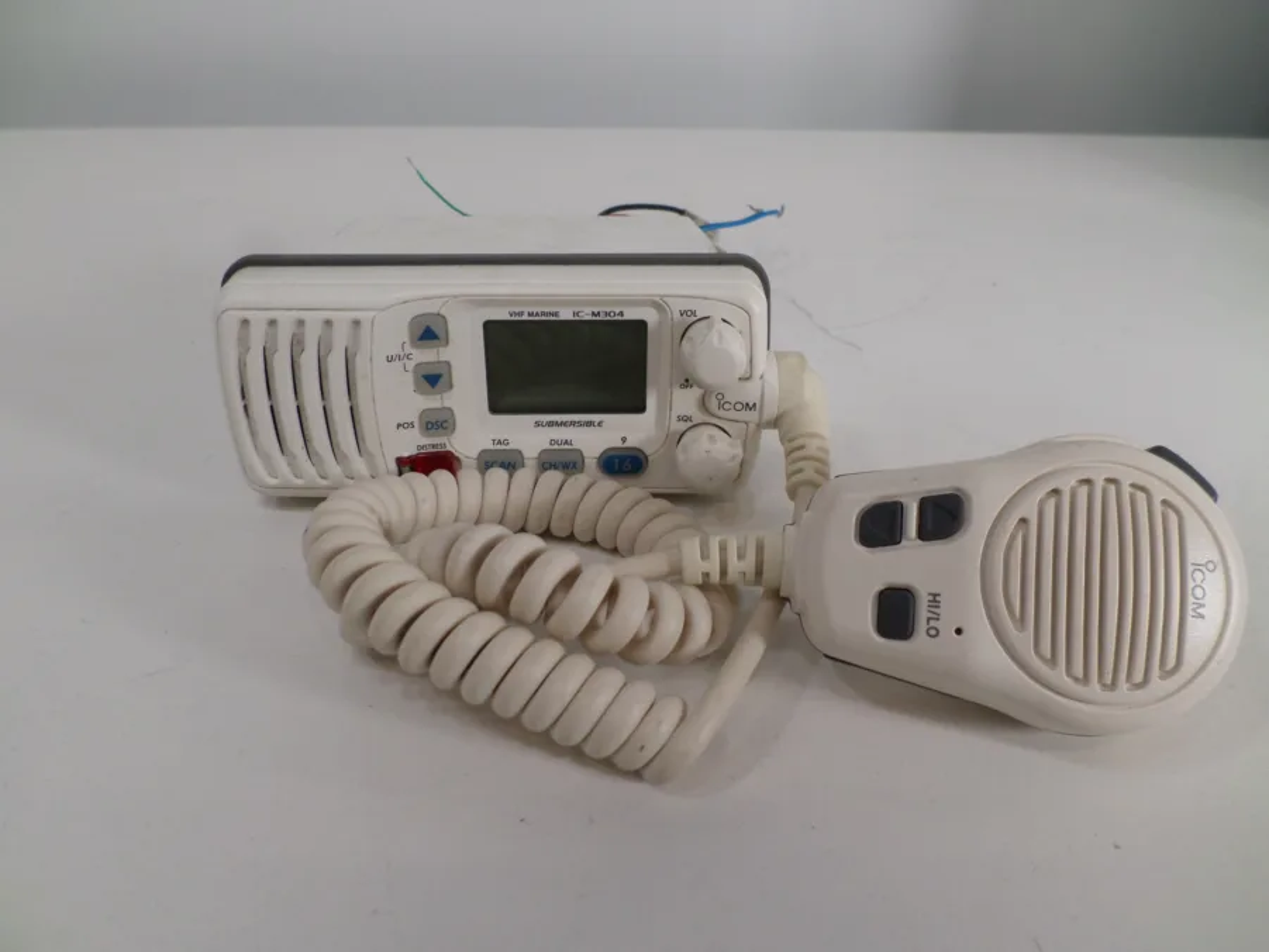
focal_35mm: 25
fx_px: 917
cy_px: 476
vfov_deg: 54.9
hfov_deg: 69.4
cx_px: 634
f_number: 2.5
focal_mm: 4.5
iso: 80
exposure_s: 1/90
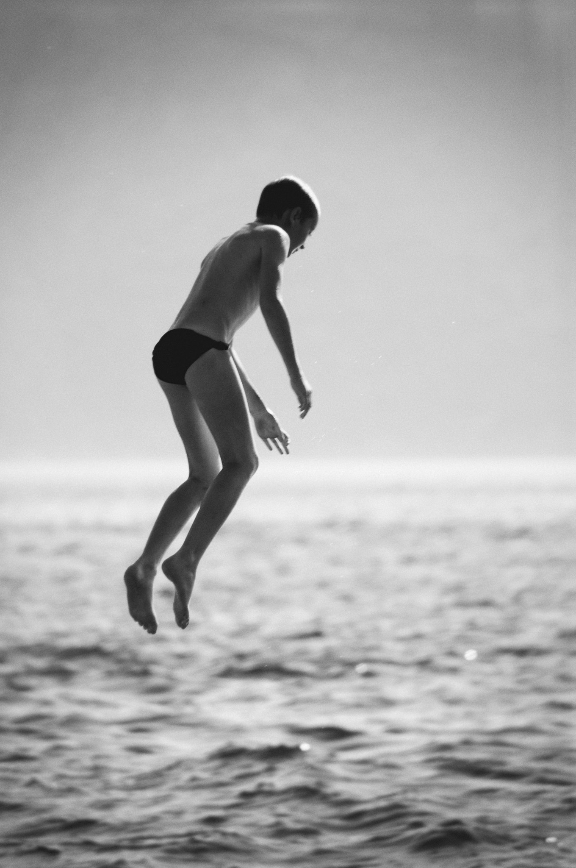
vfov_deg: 4.6
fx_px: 10828
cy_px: 434
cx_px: 288
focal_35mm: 450
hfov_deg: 3.0
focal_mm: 300
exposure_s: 1/1000
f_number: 5.6
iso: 200
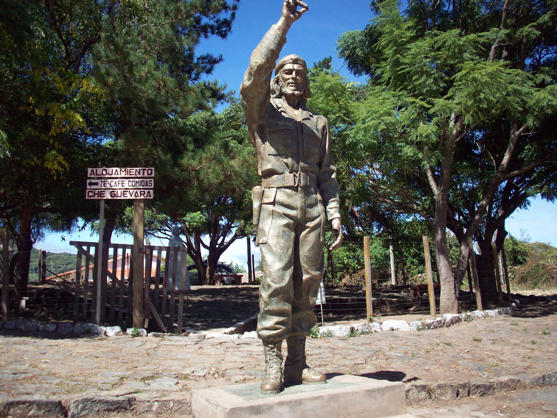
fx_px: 595
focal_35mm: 37
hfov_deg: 50.1
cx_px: 278
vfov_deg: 38.7
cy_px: 209
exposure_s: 1/221
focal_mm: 6.2
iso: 80
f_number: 5.6
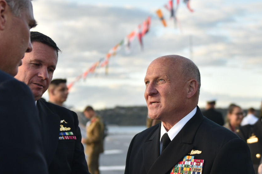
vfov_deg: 18.7
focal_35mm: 73
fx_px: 531
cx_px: 131
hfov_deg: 27.7
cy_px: 101
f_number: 2.8
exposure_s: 1/640
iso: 200
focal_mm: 38
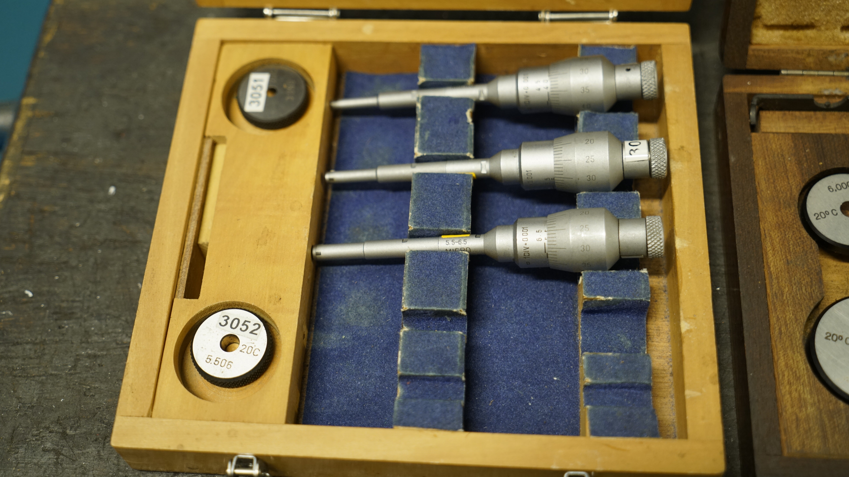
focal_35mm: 46
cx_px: 422
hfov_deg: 44.6
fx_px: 1036
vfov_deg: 26.0
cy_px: 223
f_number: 4
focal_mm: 43
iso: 1250
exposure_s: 1/60
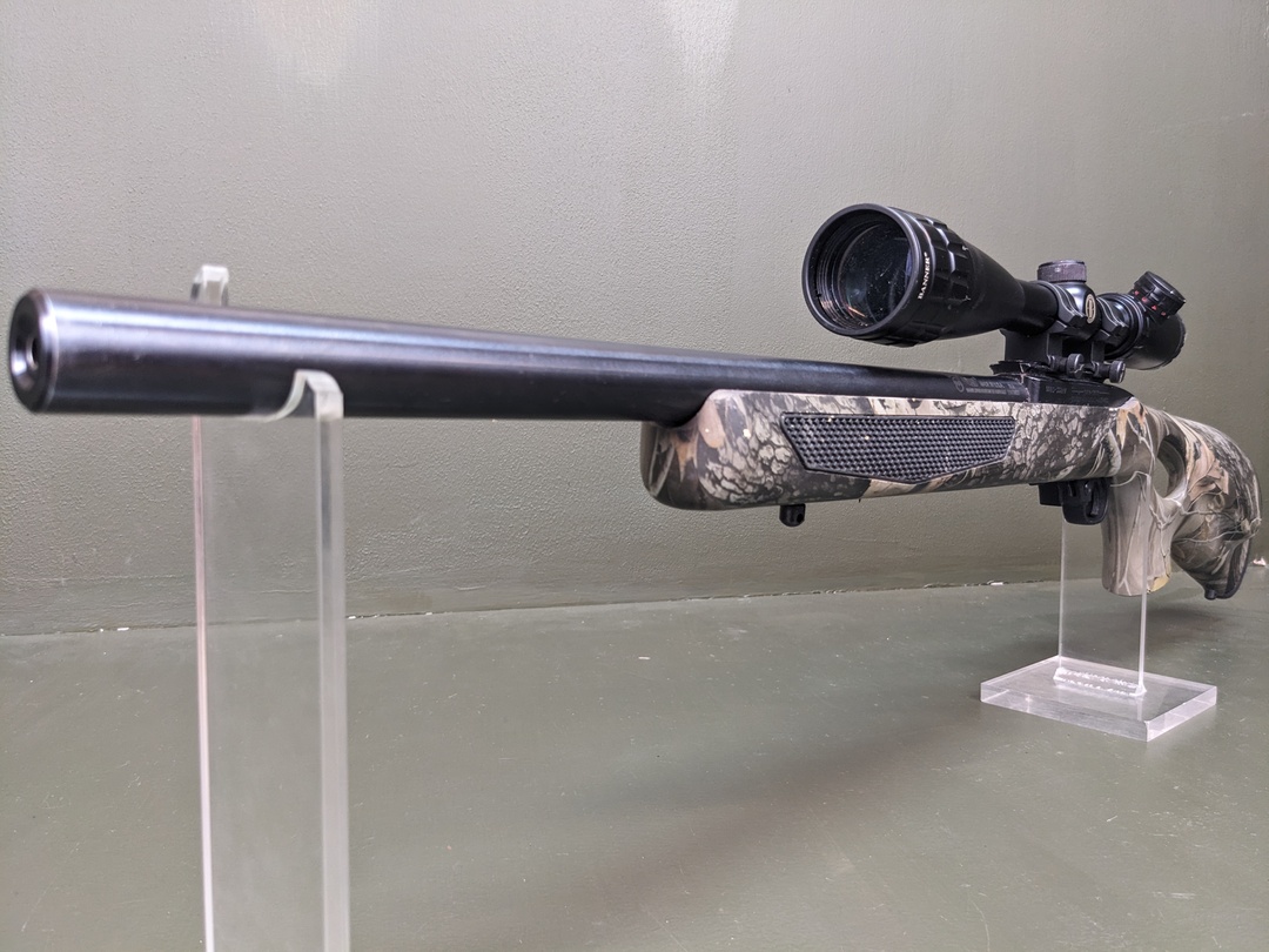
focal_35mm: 27
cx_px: 634
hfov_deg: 65.3
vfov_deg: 51.4
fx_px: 990
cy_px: 476
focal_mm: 4.38
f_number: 1.73
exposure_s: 1/24
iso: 142
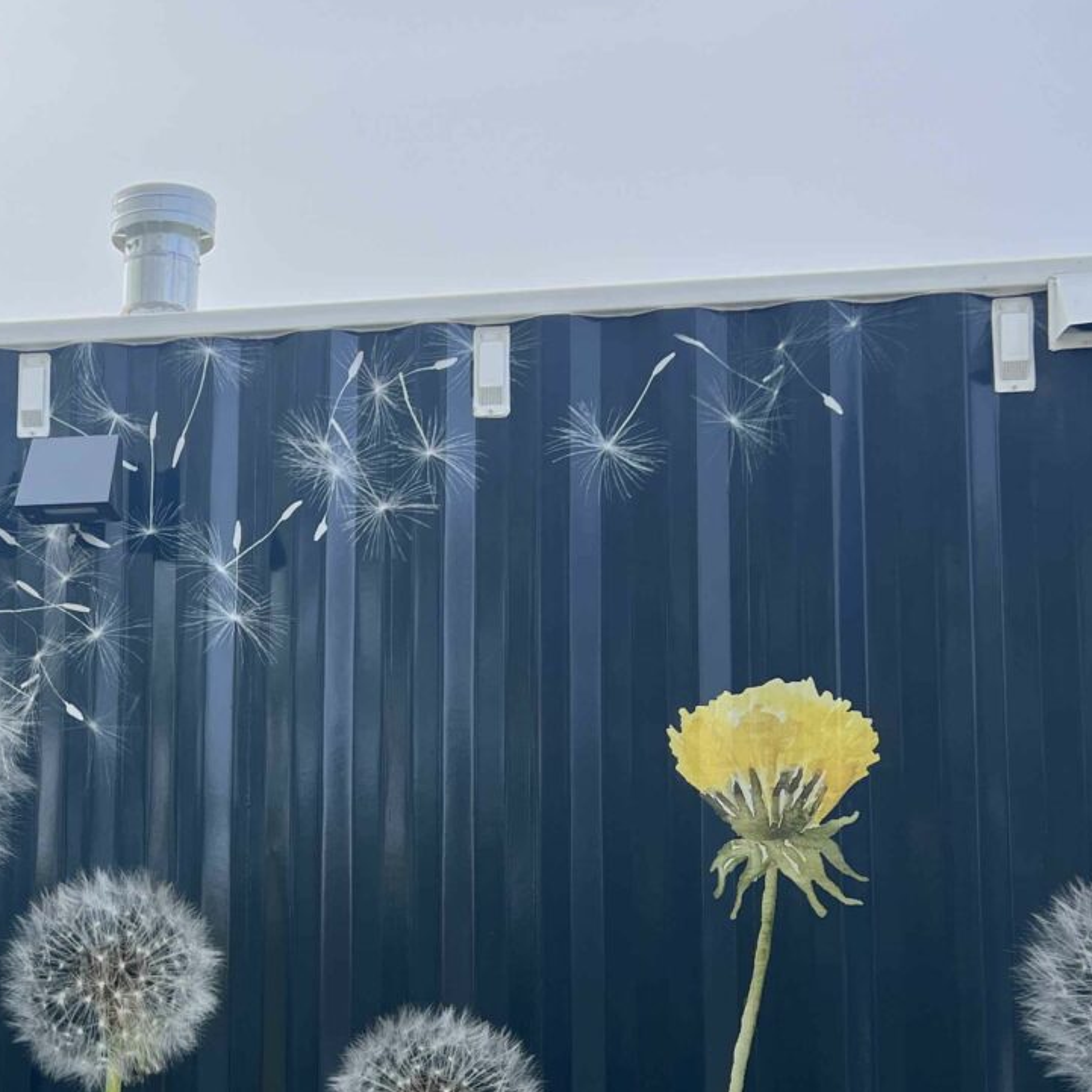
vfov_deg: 33.0
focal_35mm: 51
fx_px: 1820
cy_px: 748
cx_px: 130
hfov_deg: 31.9
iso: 50
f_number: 1.5
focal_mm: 5.7
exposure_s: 1/2045
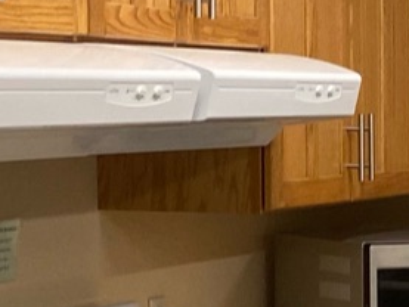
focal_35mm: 192
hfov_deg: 8.9
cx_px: 1111
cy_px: 350
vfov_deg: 7.7
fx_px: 2270
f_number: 1.8
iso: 64
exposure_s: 1/60
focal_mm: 4.25
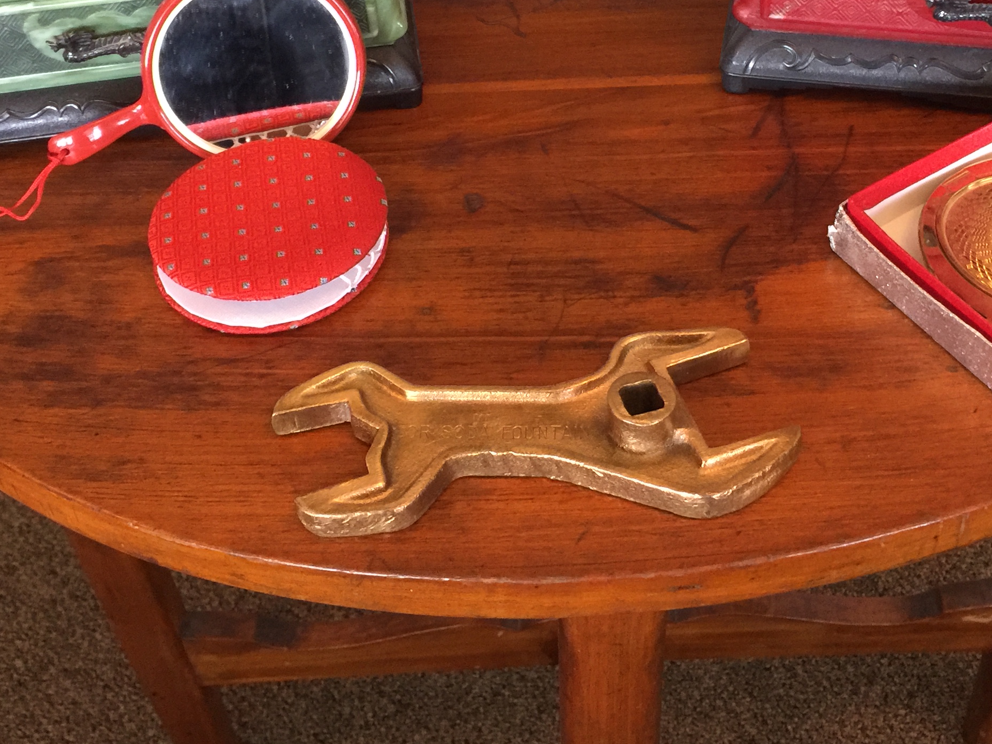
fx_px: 1462
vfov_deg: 27.9
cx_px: 573
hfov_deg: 37.4
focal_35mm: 51
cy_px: 142
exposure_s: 1/15
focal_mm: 4.15
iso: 125
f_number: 2.2
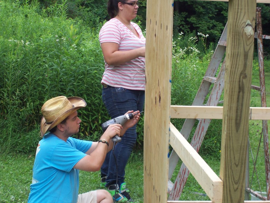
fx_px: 796
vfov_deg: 14.5
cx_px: 135
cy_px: 102
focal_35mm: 102
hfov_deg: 19.3
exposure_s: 1/125
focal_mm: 16.8
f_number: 4.6
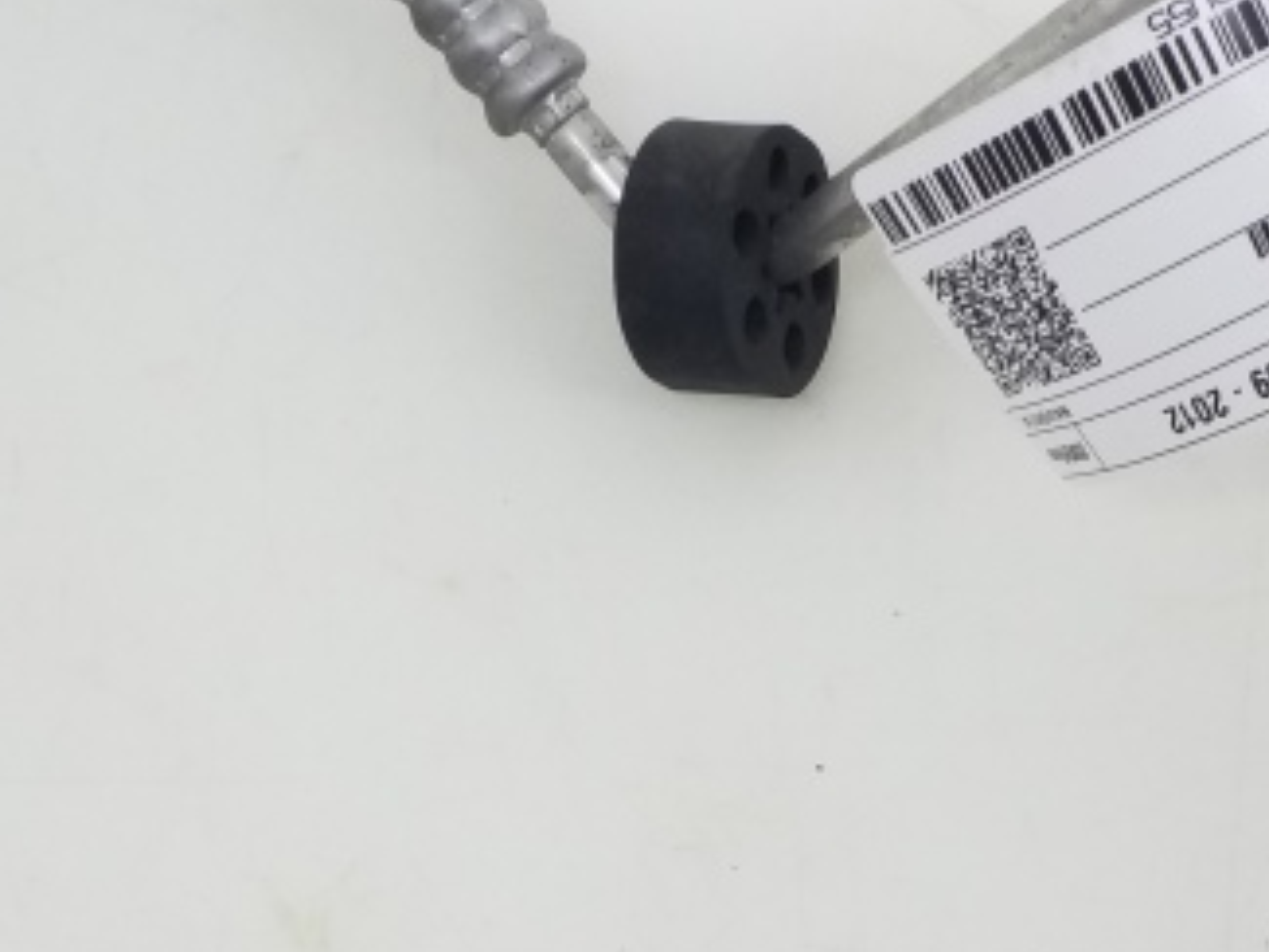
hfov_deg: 23.0
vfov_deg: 16.8
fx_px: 3117
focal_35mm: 85
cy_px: 1038
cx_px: 711
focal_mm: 3.6
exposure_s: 1/50
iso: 100
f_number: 1.9
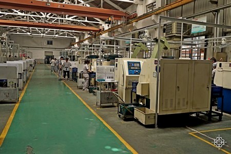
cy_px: 77
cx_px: 116
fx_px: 186
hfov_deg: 63.7
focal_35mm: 29
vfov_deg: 45.0
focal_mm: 29
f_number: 4.5
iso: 800
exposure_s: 1/100
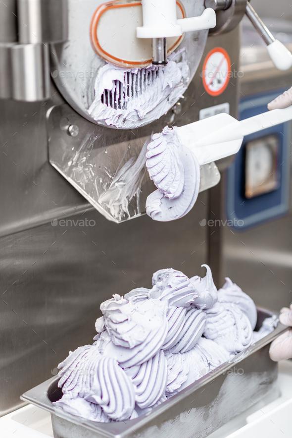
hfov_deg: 16.1
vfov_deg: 23.9
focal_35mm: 85
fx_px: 1033
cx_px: 146
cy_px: 219
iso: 500
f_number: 2.2
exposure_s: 1/200
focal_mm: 85
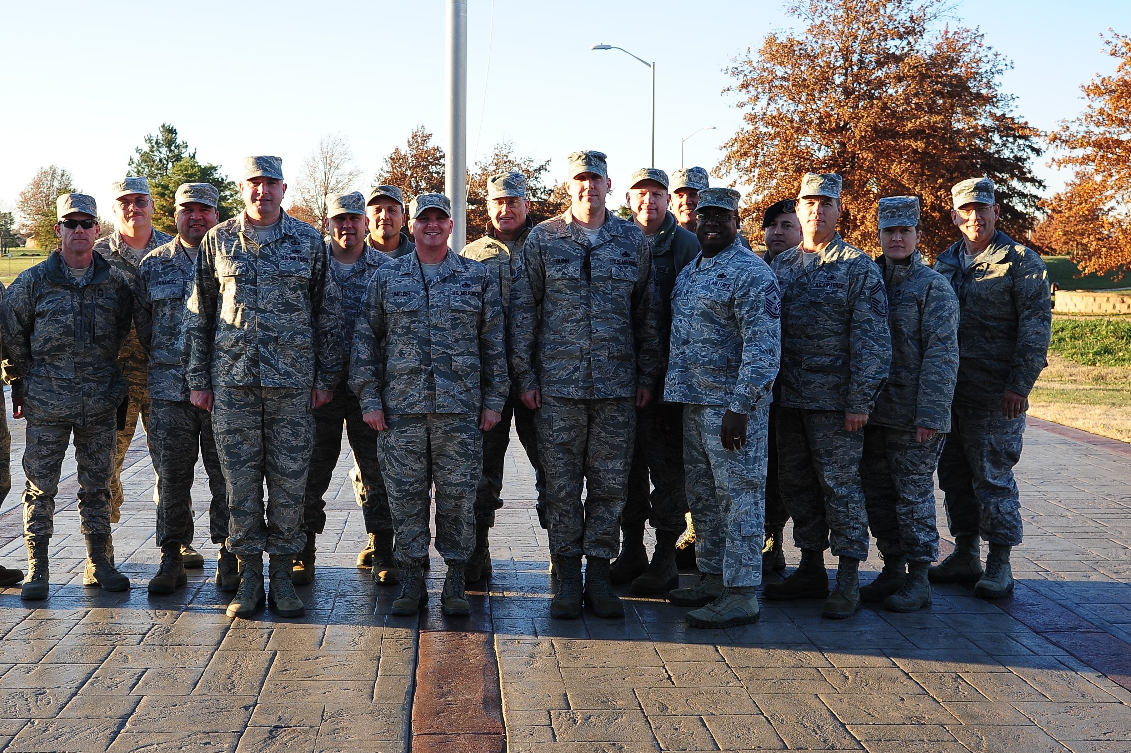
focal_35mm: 43
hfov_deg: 45.3
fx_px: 1350
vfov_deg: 31.1
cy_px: 334
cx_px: 472
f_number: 5.6
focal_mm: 32
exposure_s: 1/160
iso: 250
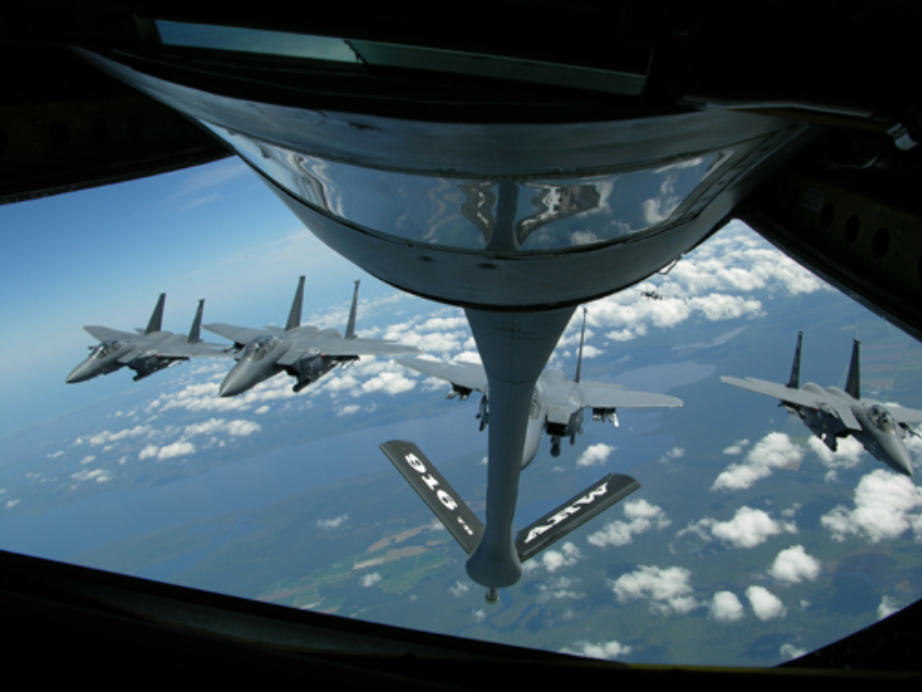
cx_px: 461
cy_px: 346
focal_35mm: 35
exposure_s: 1/280
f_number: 6.3
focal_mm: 8.9
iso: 50
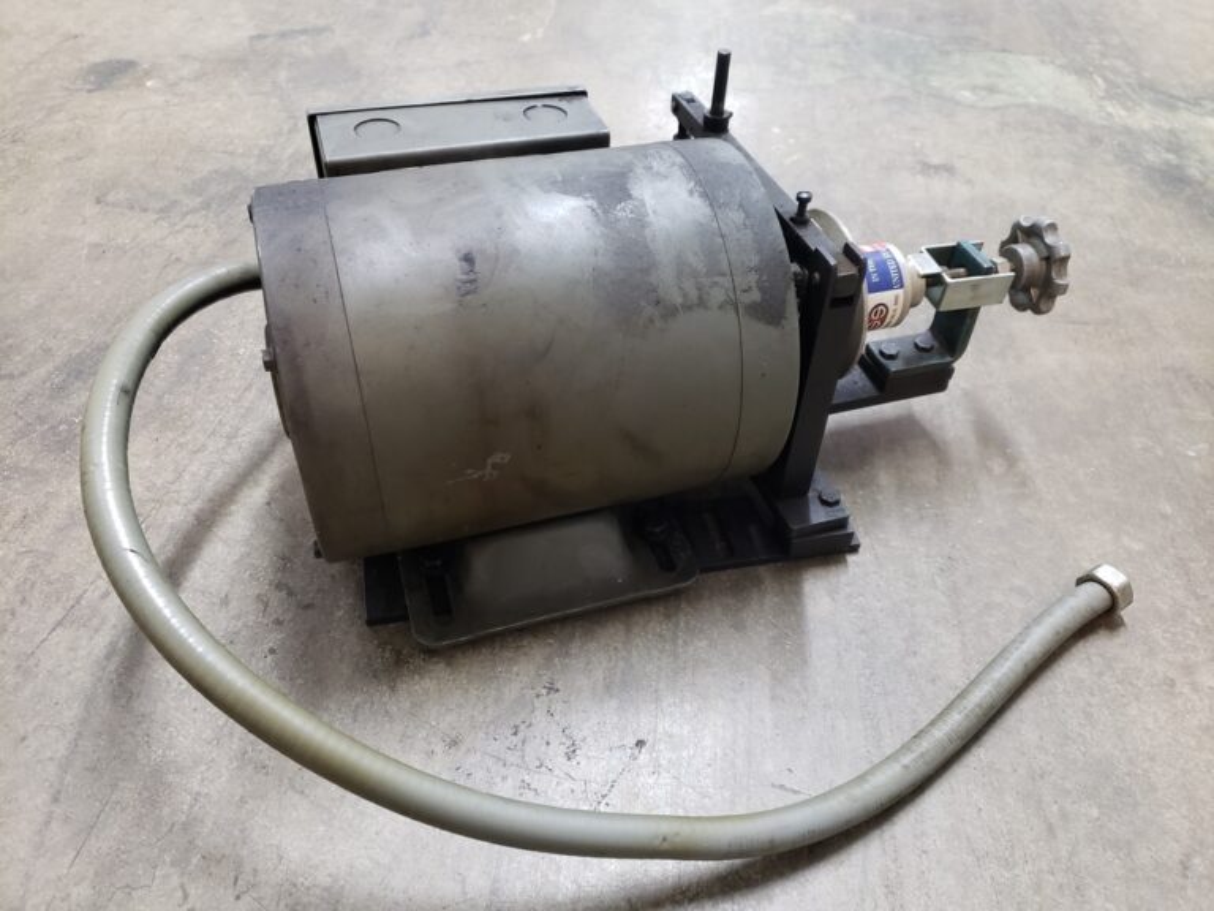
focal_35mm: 26
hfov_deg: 67.3
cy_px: 456
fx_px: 912
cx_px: 607
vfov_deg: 53.1
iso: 250
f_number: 1.5
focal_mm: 4.3
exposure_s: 1/20
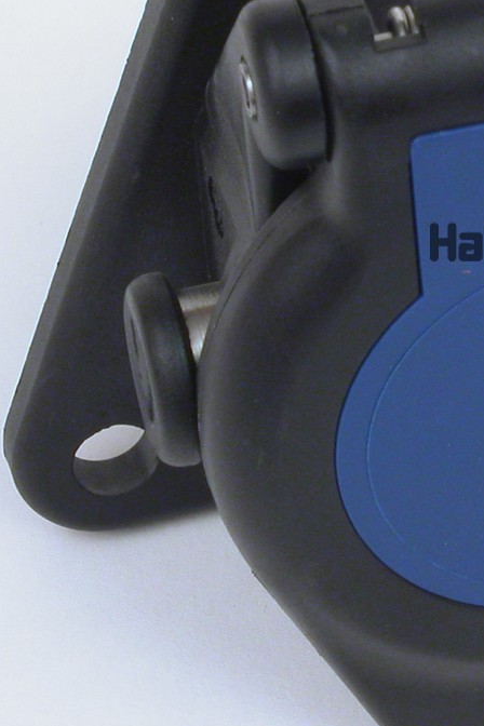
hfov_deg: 6.1
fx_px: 4497
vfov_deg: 9.2
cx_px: 500
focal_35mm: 223
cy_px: 241
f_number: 6.7
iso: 100
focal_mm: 18.6
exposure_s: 1.5
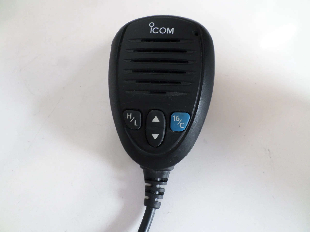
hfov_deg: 69.4
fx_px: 224
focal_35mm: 25
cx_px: 155
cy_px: 116
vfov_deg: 54.9
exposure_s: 1/30
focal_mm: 4.5
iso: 120
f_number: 2.5
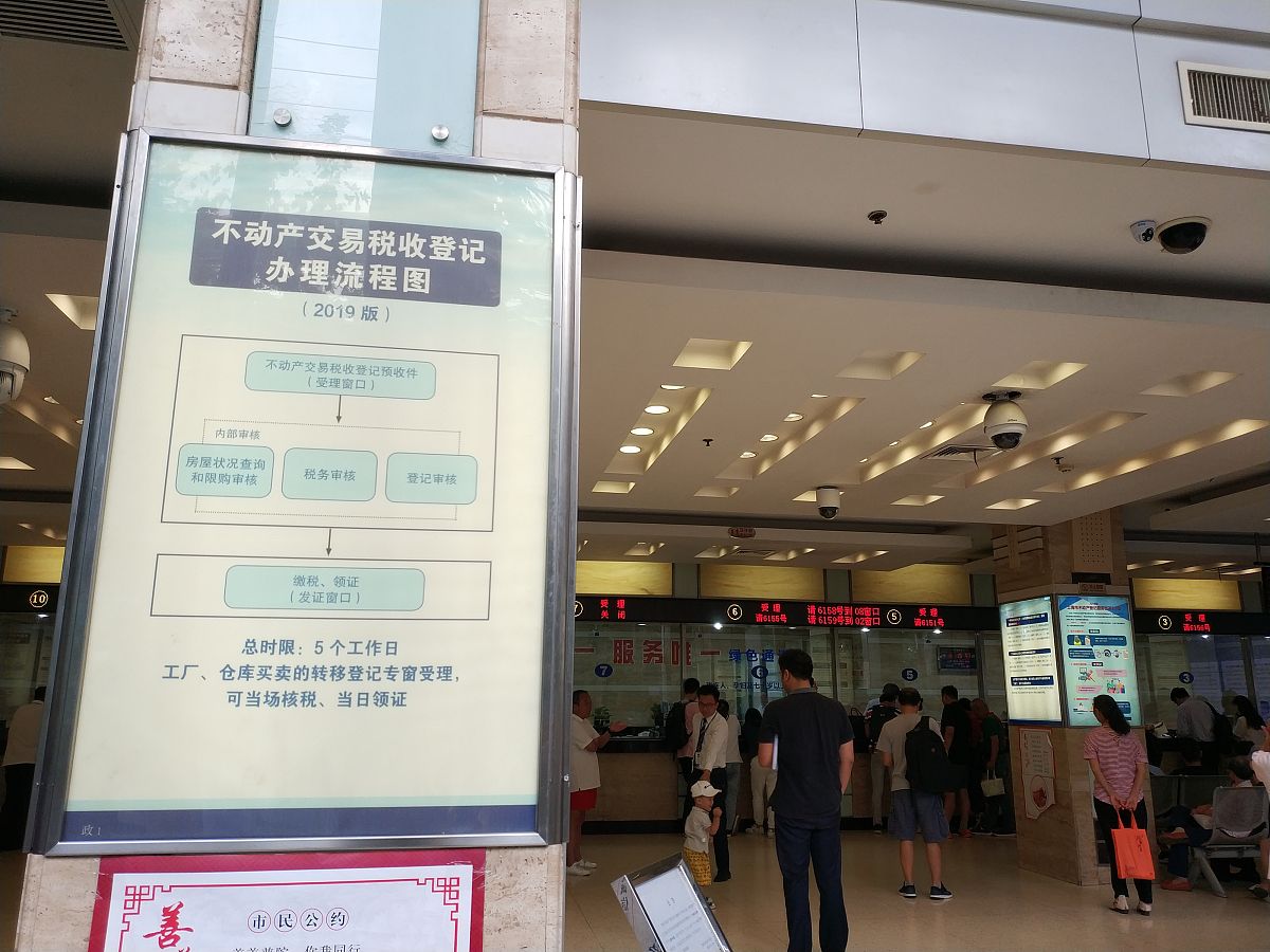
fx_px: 1174
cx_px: 635
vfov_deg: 44.2
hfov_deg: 56.8
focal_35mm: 32
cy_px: 476
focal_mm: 4.5
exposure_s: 1/50
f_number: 2
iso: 119
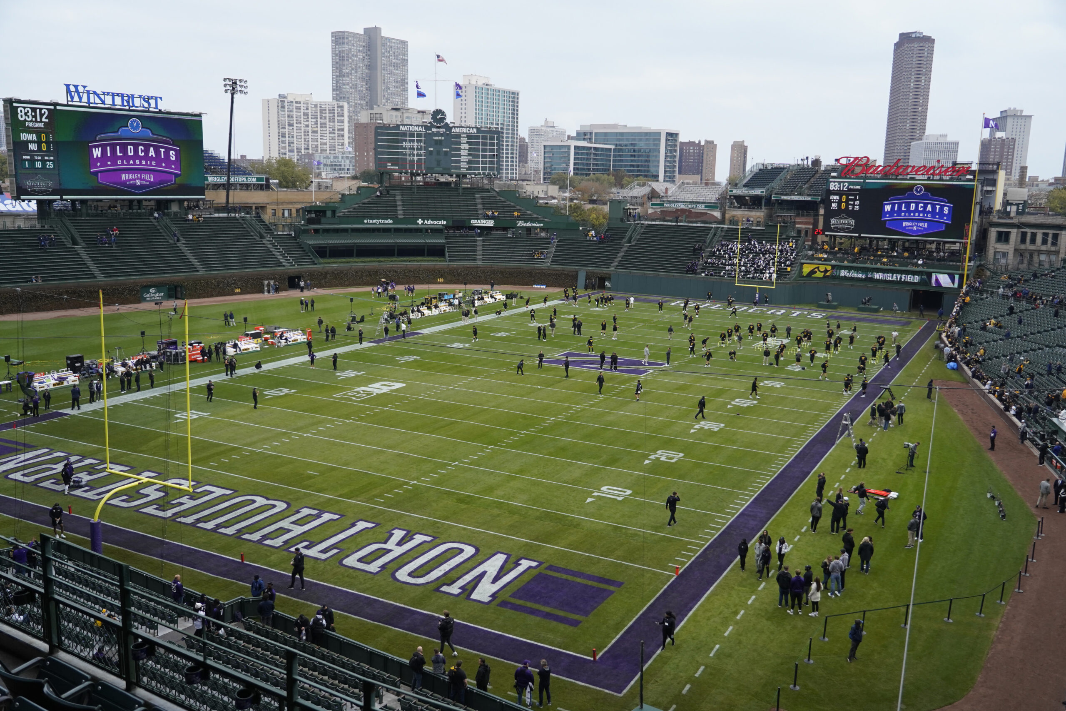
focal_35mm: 31
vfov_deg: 42.3
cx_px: 533
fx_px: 918
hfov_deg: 60.3
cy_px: 356
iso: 1600
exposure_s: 1/4000
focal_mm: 31
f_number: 4
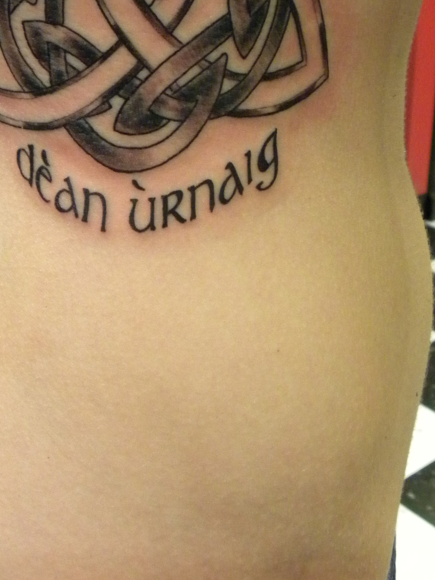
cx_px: 203
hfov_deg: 27.0
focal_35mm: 54
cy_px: -8
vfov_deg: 32.5
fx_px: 905
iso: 400
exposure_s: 1/80.5
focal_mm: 4.6
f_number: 2.8
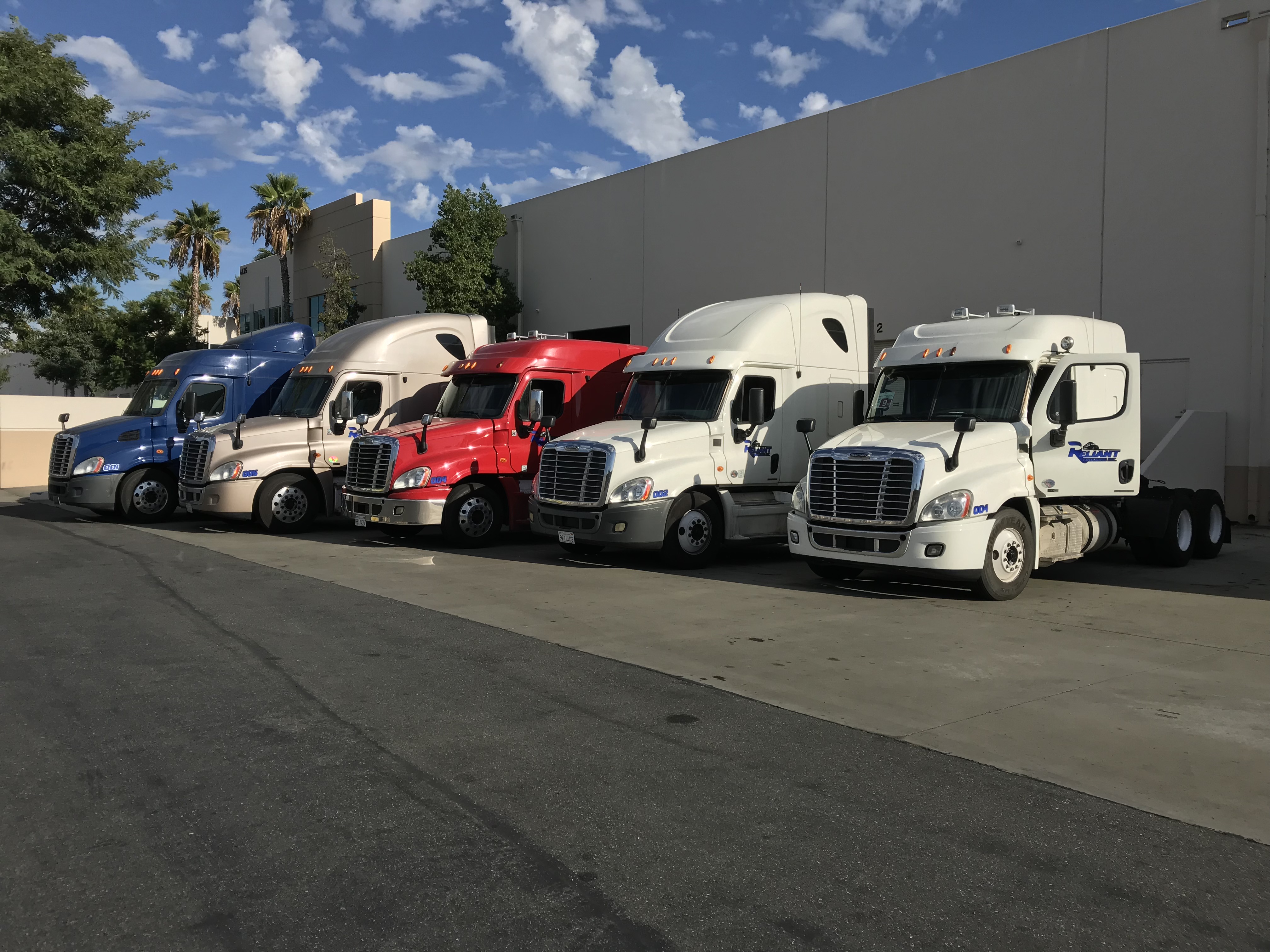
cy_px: 476
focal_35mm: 28
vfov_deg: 49.7
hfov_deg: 63.4
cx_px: 635
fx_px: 1027
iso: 20
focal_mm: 3.99
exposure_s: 1/3195
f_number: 1.8
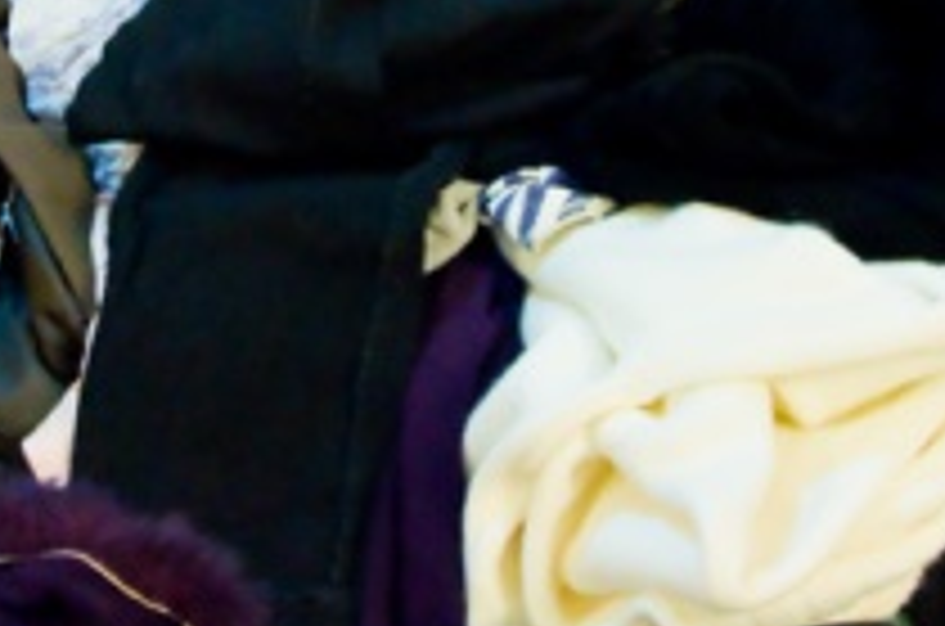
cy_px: -290
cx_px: 324
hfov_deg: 16.0
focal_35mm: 128
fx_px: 3352
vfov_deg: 10.3
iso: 2800
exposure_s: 1/15
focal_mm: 28
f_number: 7.1
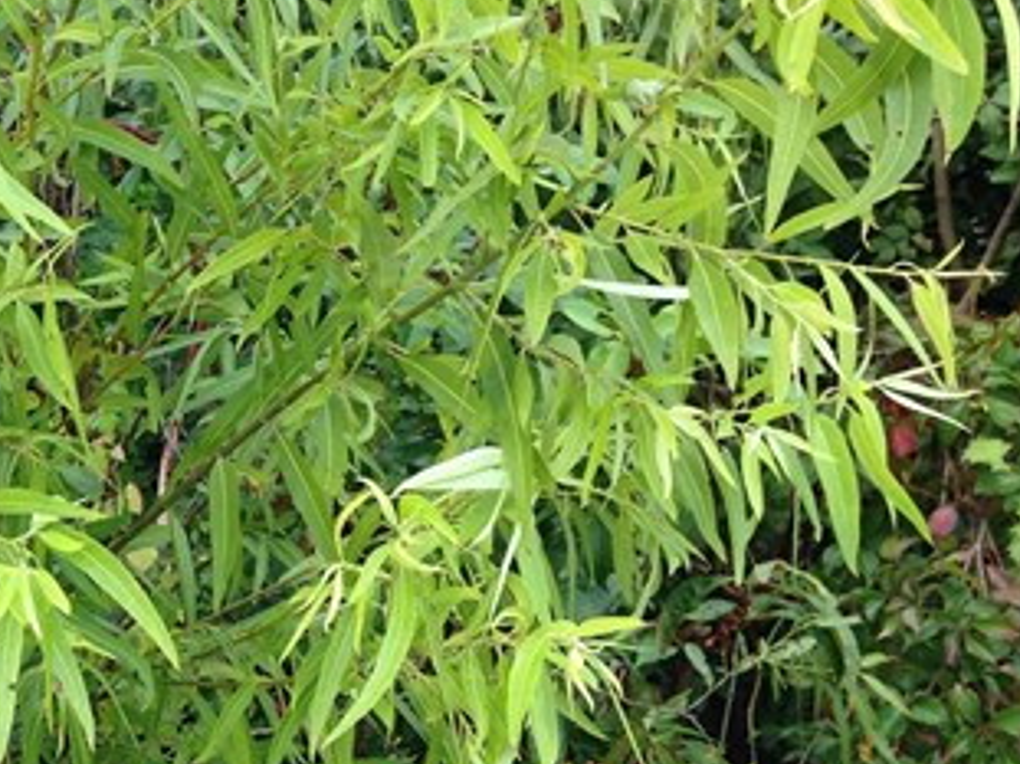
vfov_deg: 21.6
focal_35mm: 68
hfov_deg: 26.9
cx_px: -20
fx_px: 2003
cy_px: 472
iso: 50
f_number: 2.4
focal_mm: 4.12
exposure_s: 1/181
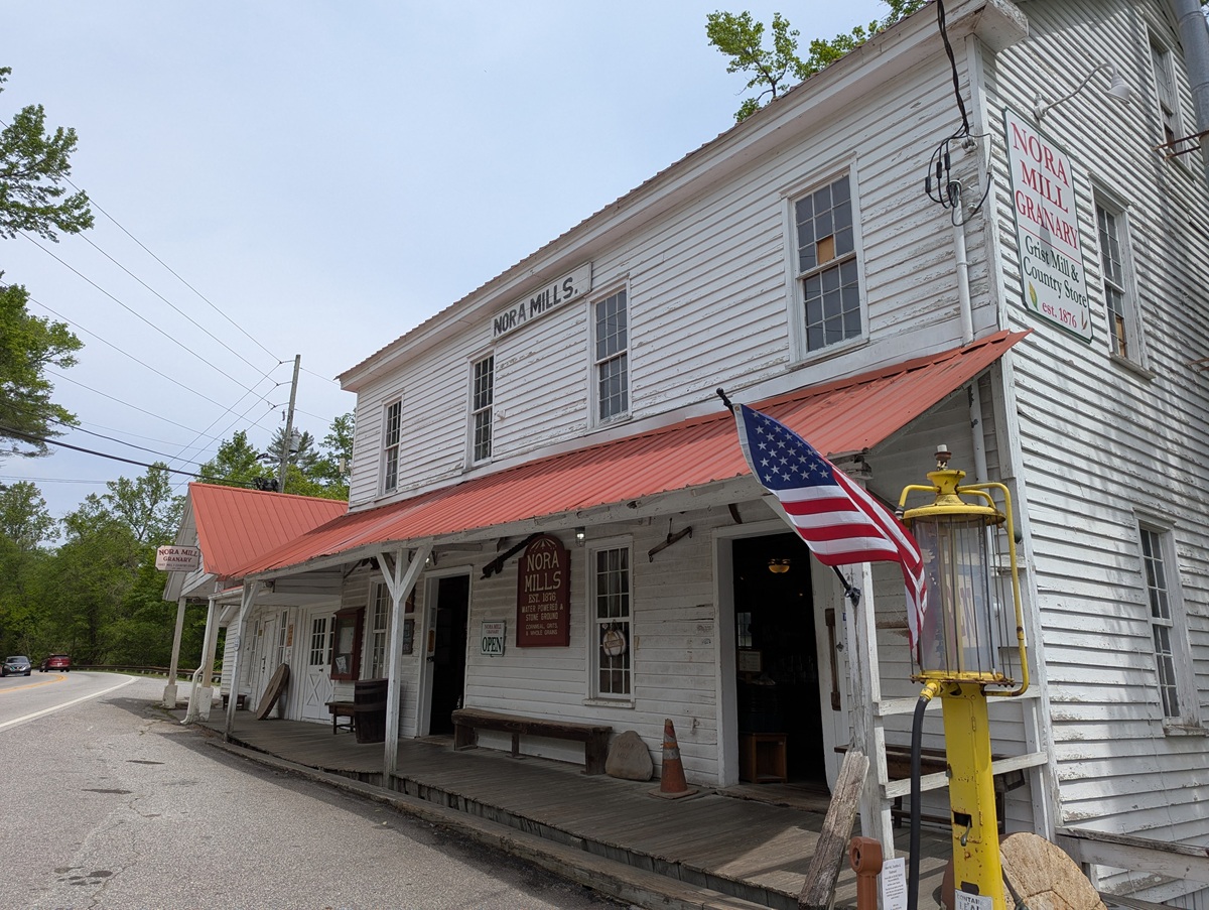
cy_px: 455
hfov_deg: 71.5
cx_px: 604
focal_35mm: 24
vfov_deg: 56.9
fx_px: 839
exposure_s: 1/3333
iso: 60
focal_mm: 6.81
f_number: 1.85
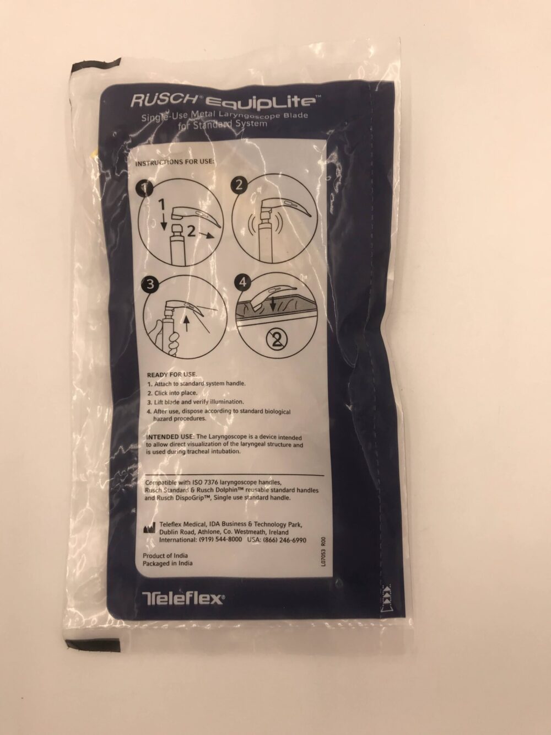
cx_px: 276
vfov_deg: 63.4
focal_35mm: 28
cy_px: 368
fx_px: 594
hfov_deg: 49.8
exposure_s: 1/120
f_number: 1.8
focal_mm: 3.99
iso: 20
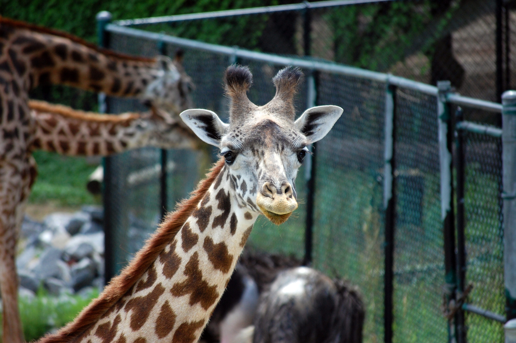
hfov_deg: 6.9
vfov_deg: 4.6
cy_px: 172
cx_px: 258
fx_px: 4296
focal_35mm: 300
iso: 450
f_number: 5.6
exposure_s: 1/500
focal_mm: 200
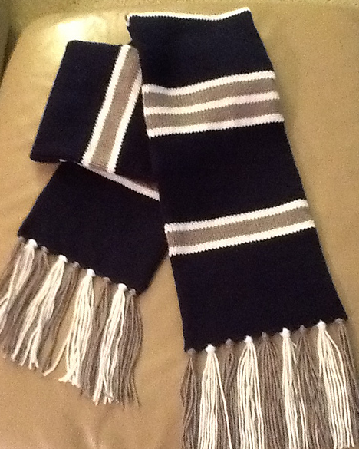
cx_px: 176
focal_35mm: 47
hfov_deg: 32.1
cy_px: 238
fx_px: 624
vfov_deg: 39.5
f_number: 2.4
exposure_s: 1/15
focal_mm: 2.03
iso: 500
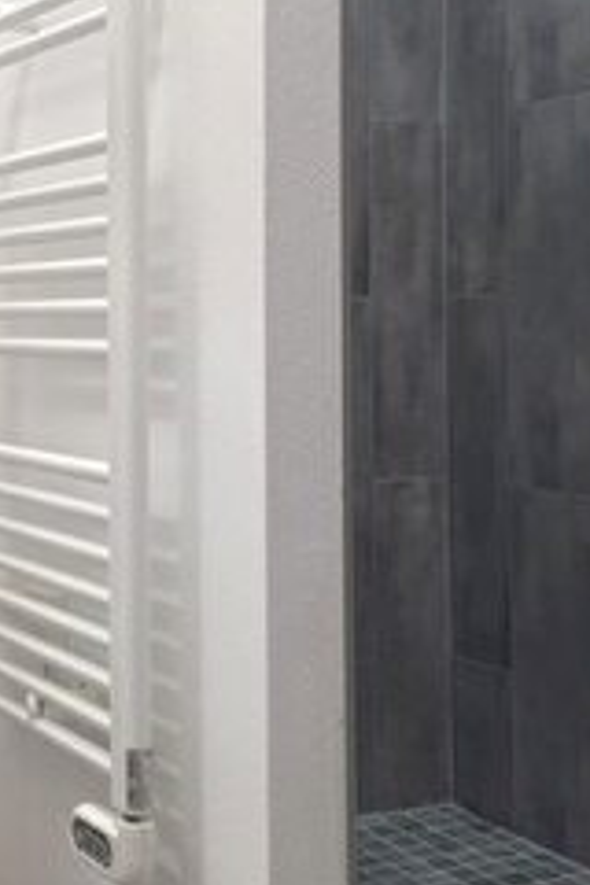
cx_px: -114
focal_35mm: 66
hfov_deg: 19.4
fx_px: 1622
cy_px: 330
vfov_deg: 30.4
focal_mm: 4.15
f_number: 2.2
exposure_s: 1/50
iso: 40
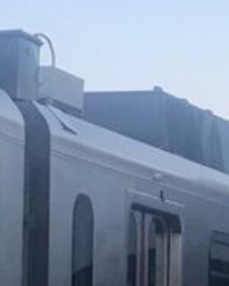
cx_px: -768
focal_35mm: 243
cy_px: 337
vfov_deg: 7.9
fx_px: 2059
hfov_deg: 5.4
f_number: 1.8
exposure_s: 1/587
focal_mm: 3.99
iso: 20
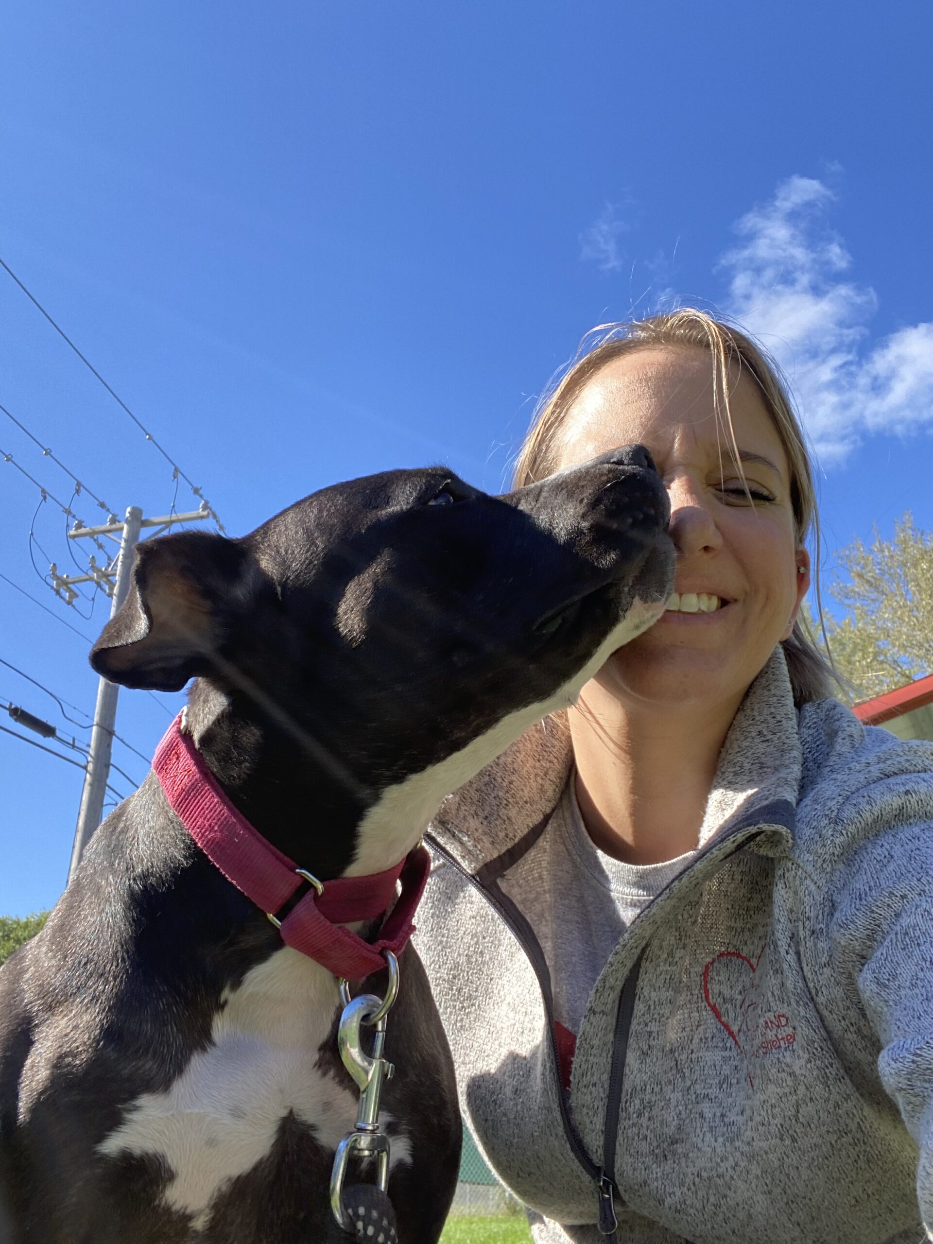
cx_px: 466
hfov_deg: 46.8
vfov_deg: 60.0
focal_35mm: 30
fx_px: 1078
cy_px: 622
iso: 25
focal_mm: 2.71
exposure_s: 1/239
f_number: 2.2
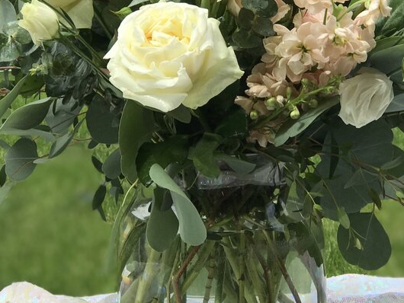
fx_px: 1506
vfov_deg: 11.5
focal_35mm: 129
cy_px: 78
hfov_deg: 15.3
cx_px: 245
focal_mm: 6.6
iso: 20
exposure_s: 1/606
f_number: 2.8
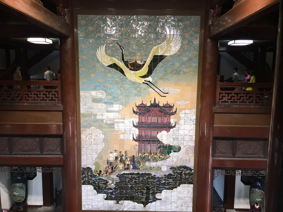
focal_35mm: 29
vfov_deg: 48.2
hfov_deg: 61.7
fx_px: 237
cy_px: 106
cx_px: 142
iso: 64
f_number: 2.2
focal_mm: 4.15
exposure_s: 1/33
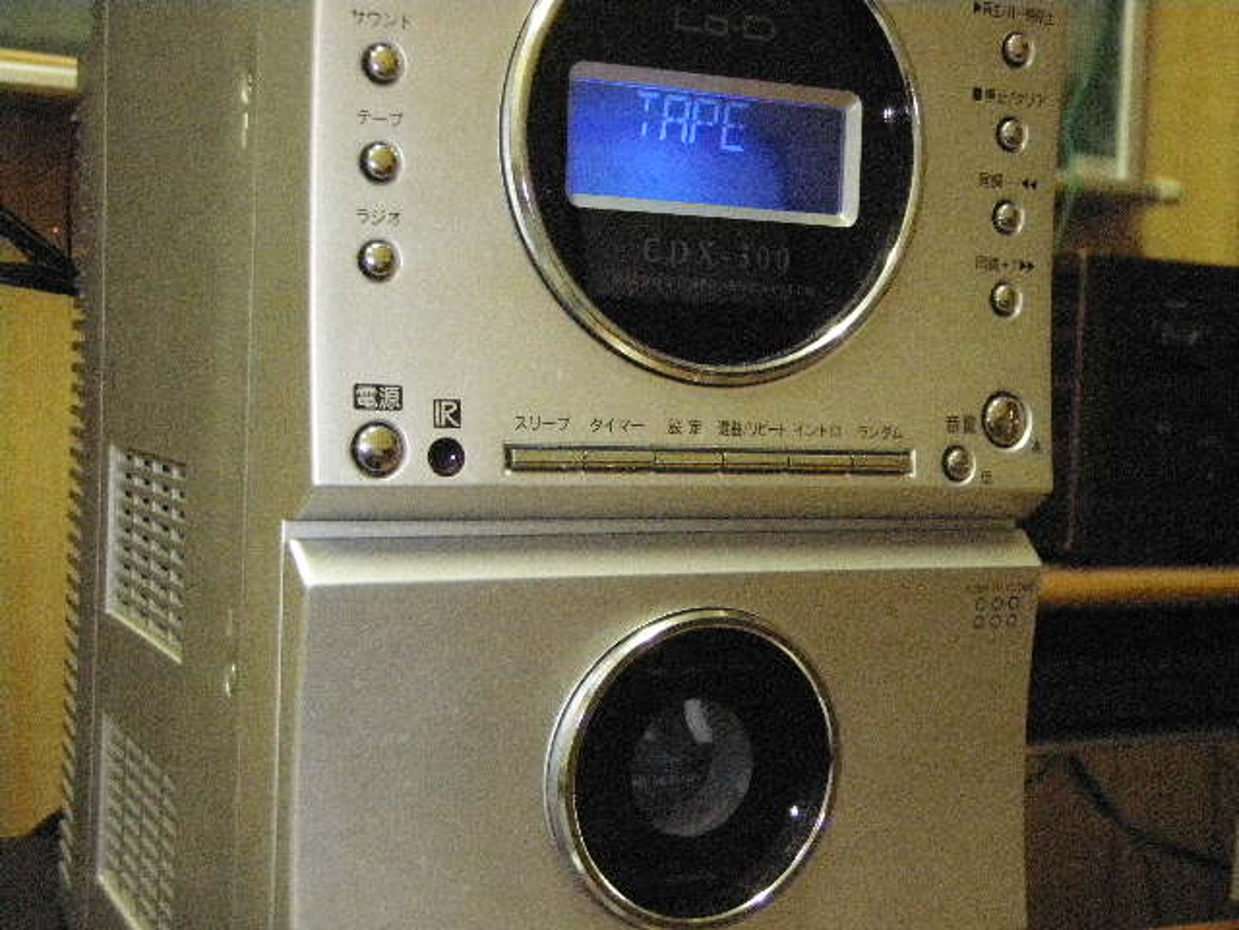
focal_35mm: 51
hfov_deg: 37.5
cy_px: 465
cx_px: 620
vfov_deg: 28.6
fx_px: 1825
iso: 1600
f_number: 4
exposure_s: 1/30
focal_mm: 9.13
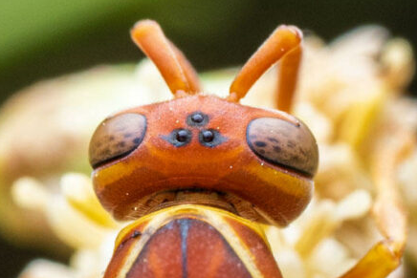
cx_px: 204
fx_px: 5712
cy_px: 474
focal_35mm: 493
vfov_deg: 2.8
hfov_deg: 4.2
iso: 200
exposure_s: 1/200
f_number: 16
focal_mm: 105
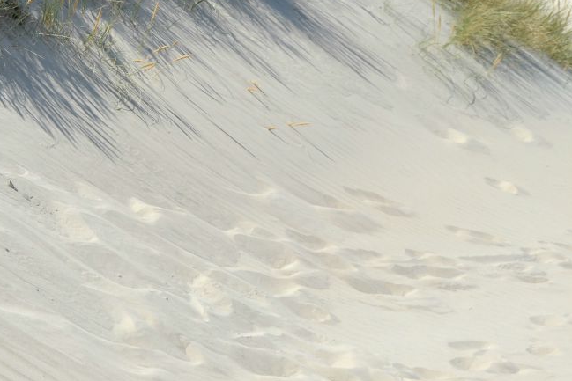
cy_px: -50
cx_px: -83
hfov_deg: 18.7
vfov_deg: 12.9
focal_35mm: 104
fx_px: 1653
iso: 100
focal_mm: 30
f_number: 8
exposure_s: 1/250
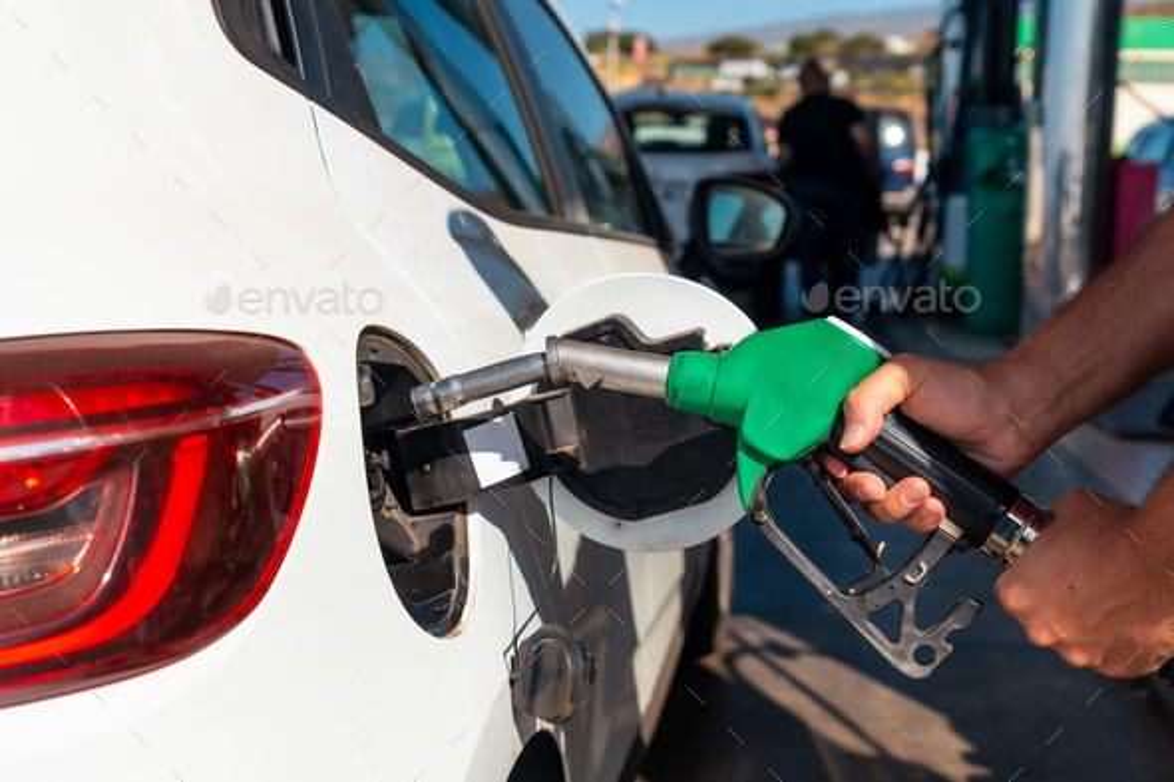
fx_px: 1663
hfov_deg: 38.9
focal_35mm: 51
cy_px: 391
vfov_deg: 26.5
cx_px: 587
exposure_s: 1/1600
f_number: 4.5
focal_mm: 34
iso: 100
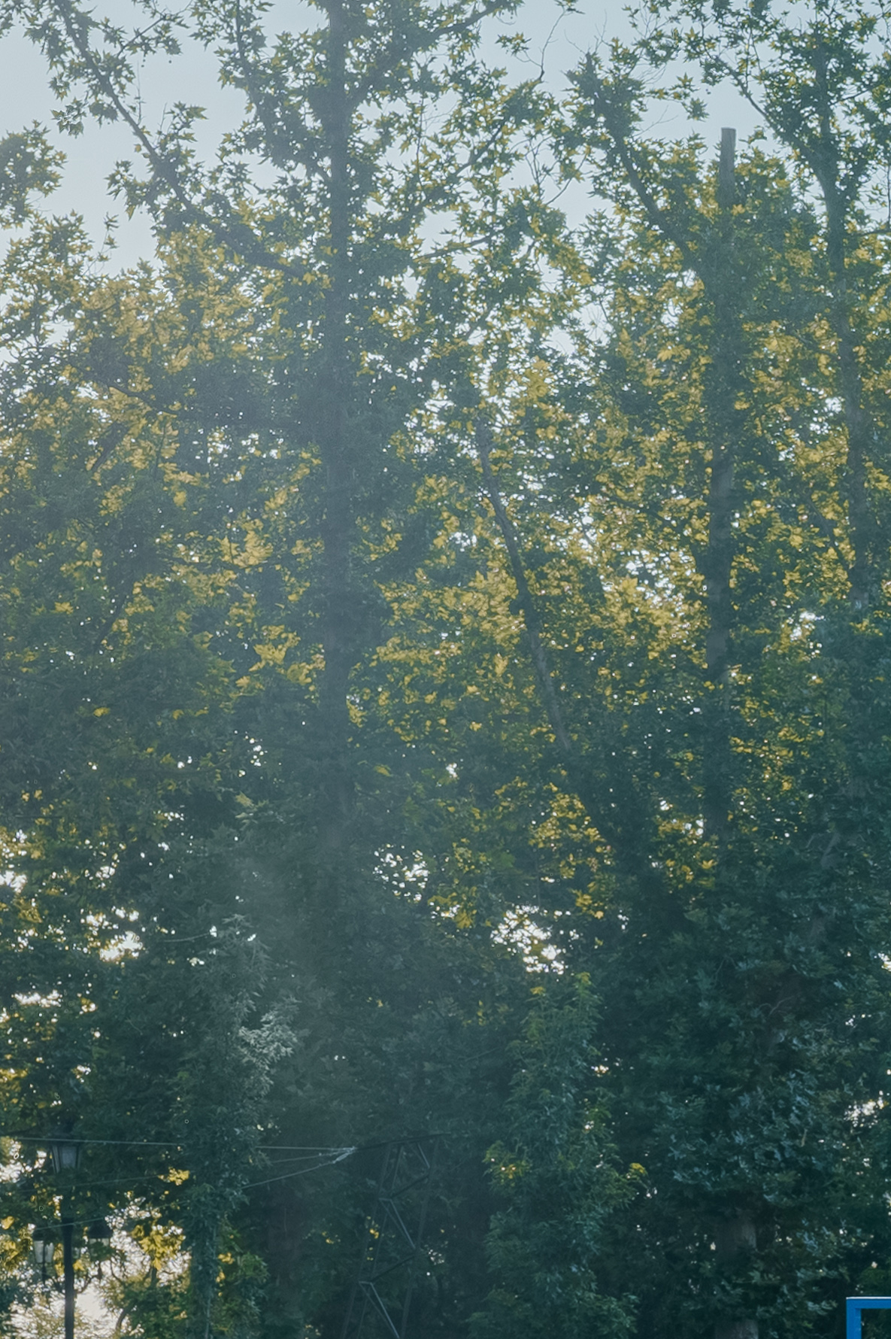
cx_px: 1364
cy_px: 831
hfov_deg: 5.7
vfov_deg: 8.7
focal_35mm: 237
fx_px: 8807
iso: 200
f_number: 13
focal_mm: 70
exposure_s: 1/640
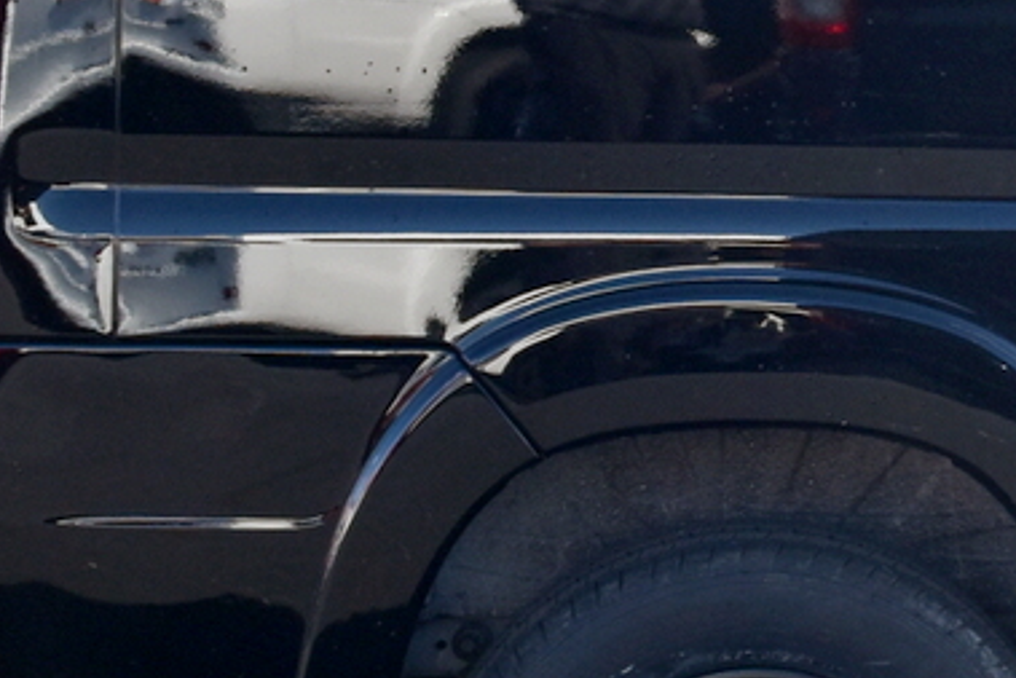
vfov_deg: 9.0
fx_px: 4291
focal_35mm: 152
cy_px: 88
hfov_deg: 12.6
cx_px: 1700
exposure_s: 1/160
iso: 400
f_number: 6.3
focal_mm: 20
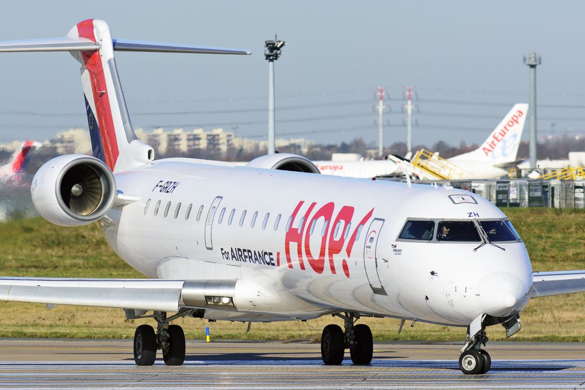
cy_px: 195
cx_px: 292
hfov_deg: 4.6
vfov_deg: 3.1
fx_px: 7313
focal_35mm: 450
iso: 160
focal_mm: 300
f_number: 5
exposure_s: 1/1250
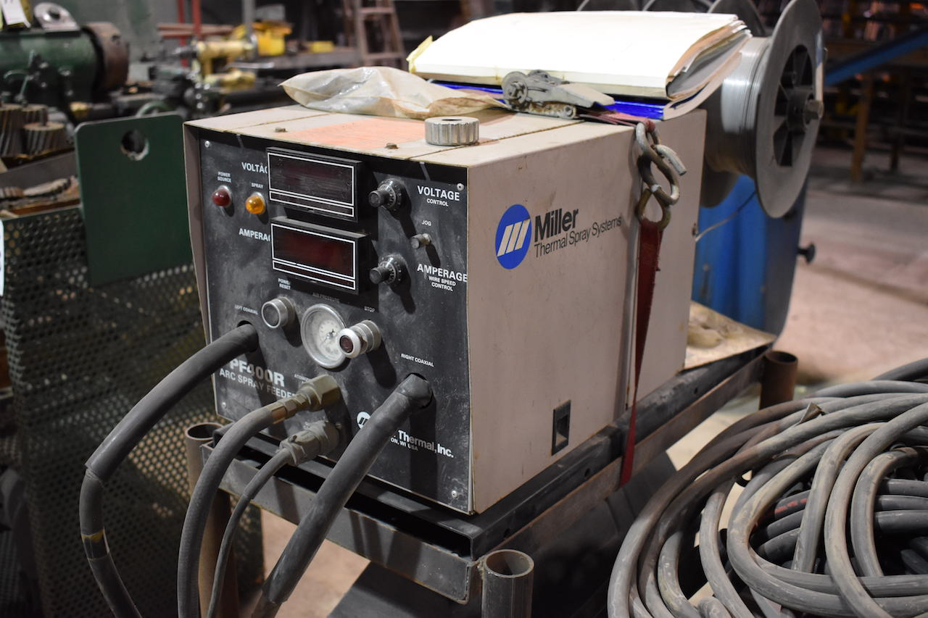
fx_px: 1005
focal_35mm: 39
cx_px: 464
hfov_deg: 49.6
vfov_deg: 34.2
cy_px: 309
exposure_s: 1/60
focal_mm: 26
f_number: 4
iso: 2800
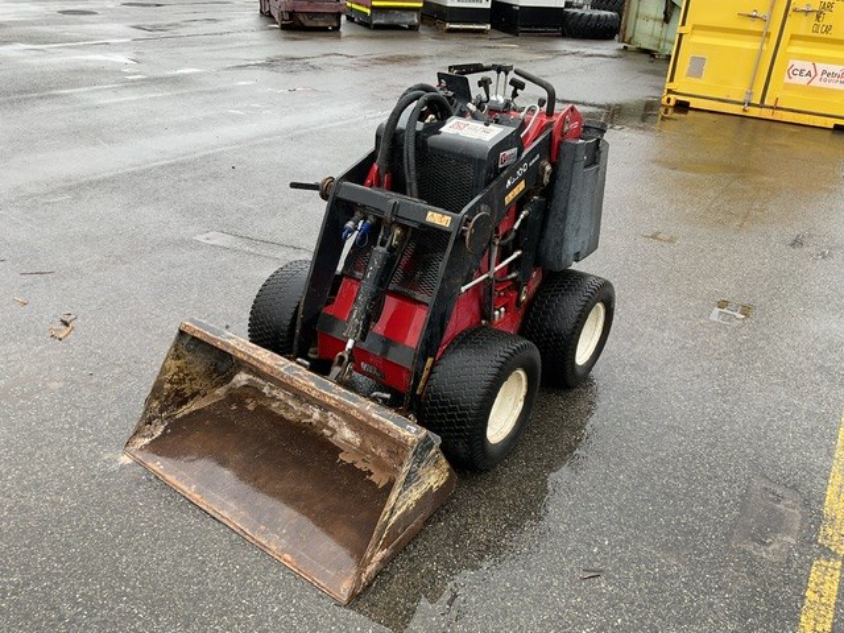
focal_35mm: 29
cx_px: 422
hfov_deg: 61.7
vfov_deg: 48.2
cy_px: 316
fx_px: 707
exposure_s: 1/212
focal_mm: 3
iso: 16
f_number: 1.8
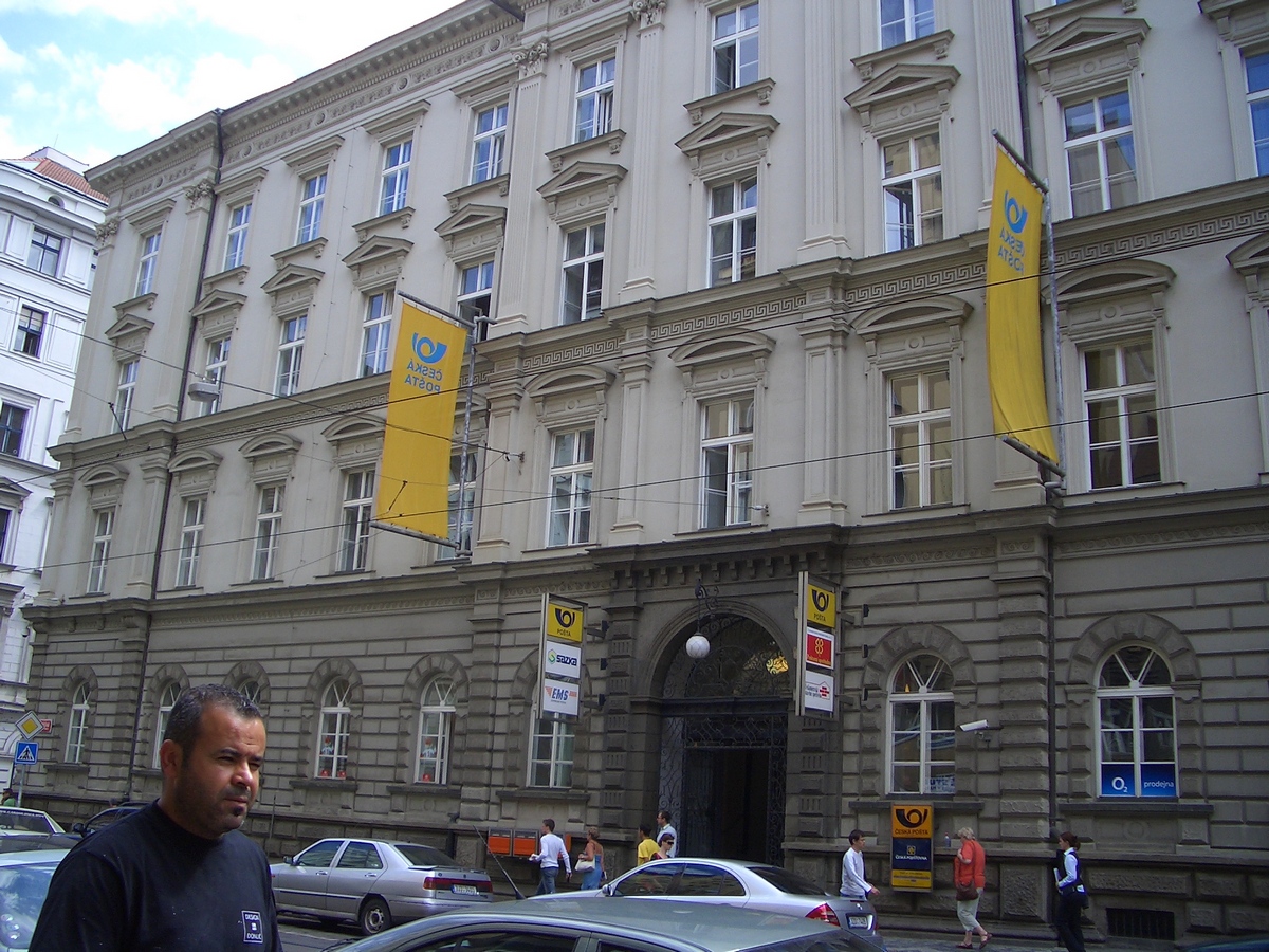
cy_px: 476
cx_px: 634
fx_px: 1283
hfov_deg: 52.6
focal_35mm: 35
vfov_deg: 40.7
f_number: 2.6
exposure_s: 1/400
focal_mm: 5.8
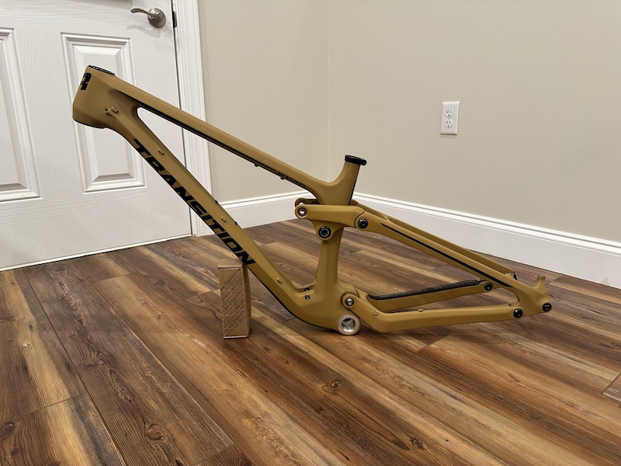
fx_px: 431
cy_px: 233
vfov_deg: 56.8
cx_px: 310
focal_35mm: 24
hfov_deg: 71.6
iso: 160
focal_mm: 6.86
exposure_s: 1/60
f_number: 1.78
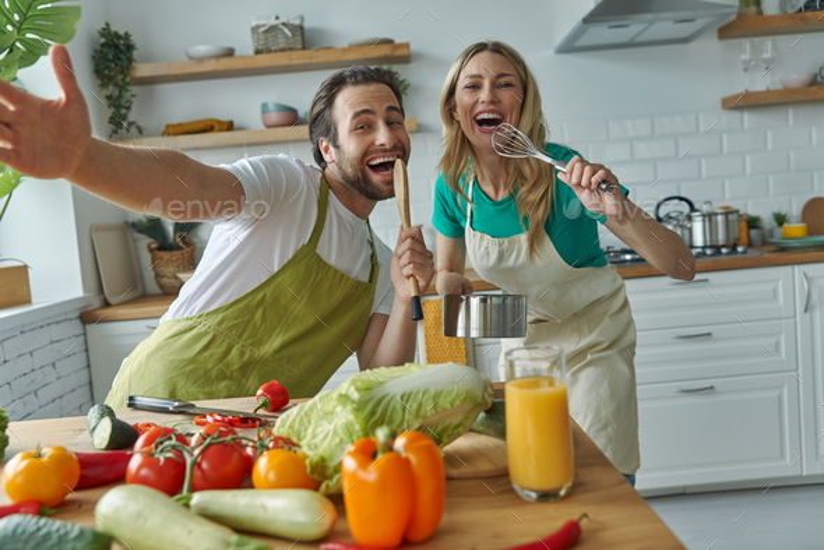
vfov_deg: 43.7
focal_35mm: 30
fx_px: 687
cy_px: 275
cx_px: 412
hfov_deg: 61.9
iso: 400
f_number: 3.5
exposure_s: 1/200
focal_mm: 30
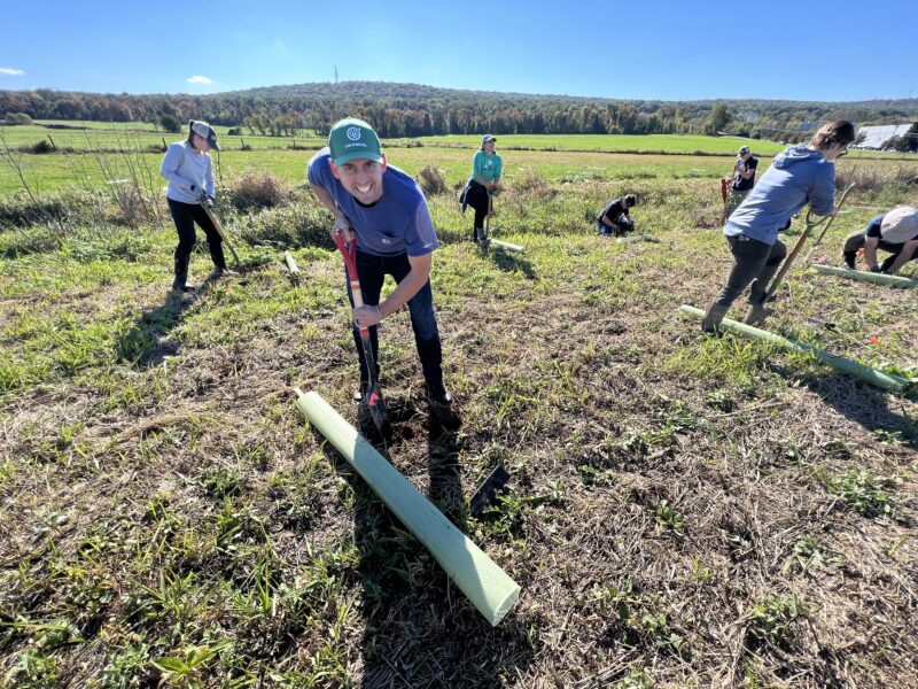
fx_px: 345
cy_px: 344
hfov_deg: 106.2
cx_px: 459
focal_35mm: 13
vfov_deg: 89.9
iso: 32
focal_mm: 1.57
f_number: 1.8
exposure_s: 1/737
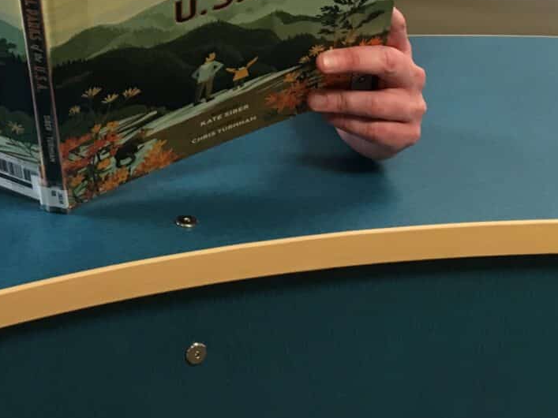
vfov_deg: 16.4
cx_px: 132
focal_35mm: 84
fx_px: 1354
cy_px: -163
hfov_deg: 23.0
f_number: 2.2
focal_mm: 4.15
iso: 80
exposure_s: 1/30
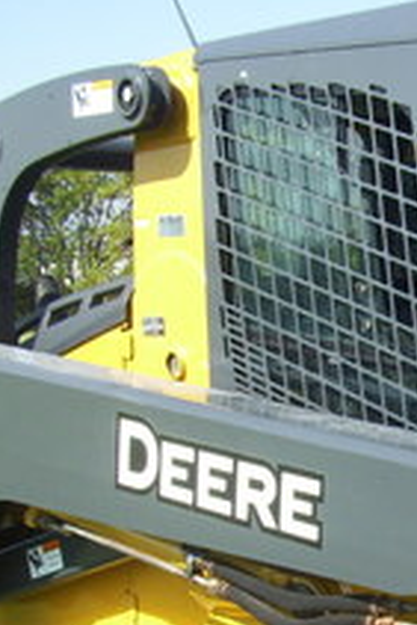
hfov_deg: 14.4
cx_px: 541
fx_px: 1578
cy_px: 589
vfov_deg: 21.7
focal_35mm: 91
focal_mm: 5.7
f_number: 5.6
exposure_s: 1/160
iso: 80
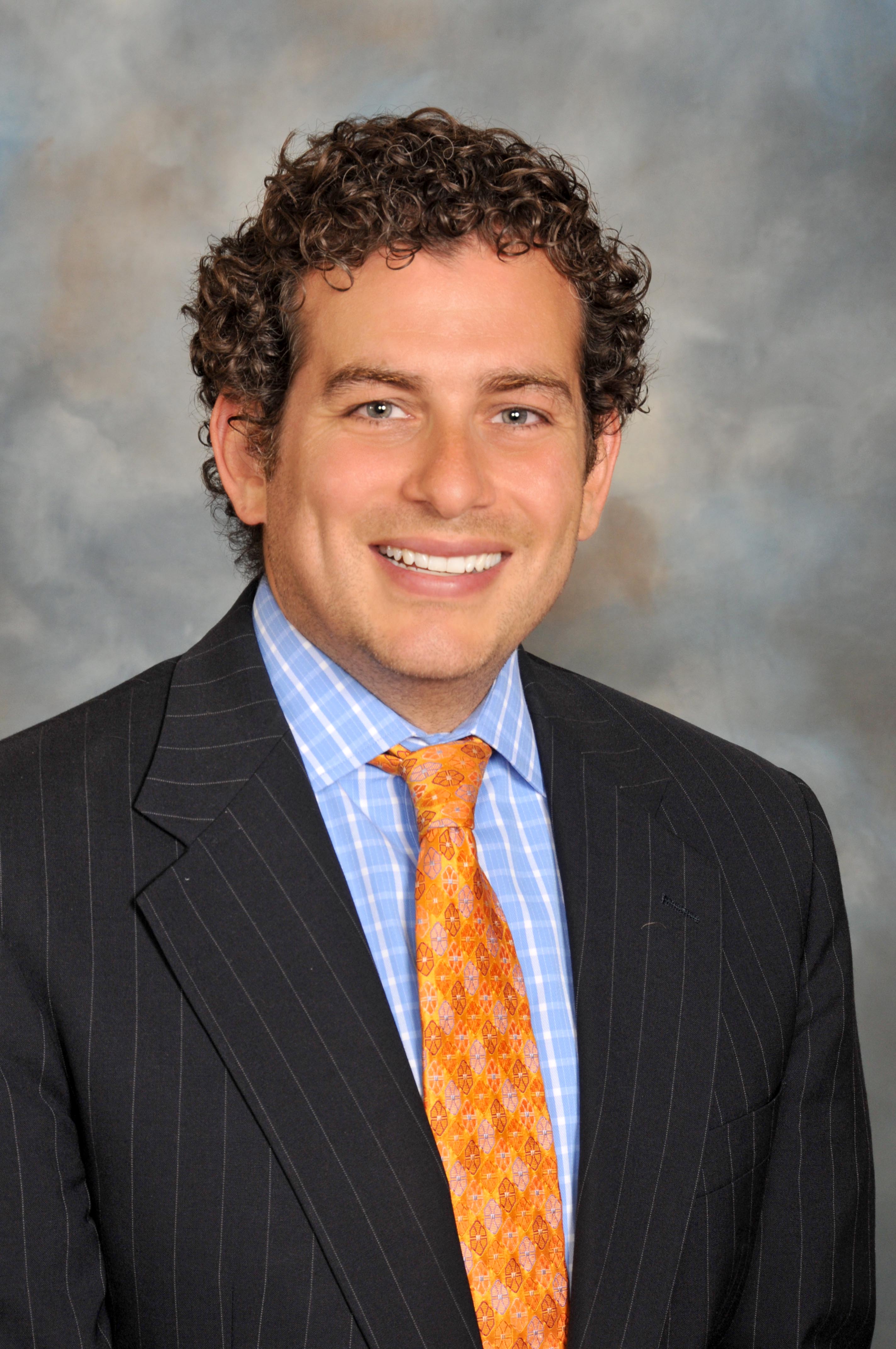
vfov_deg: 17.1
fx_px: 4491
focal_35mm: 120
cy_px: 674
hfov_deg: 11.4
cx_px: 448
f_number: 9
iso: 320
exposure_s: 1/125
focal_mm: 80
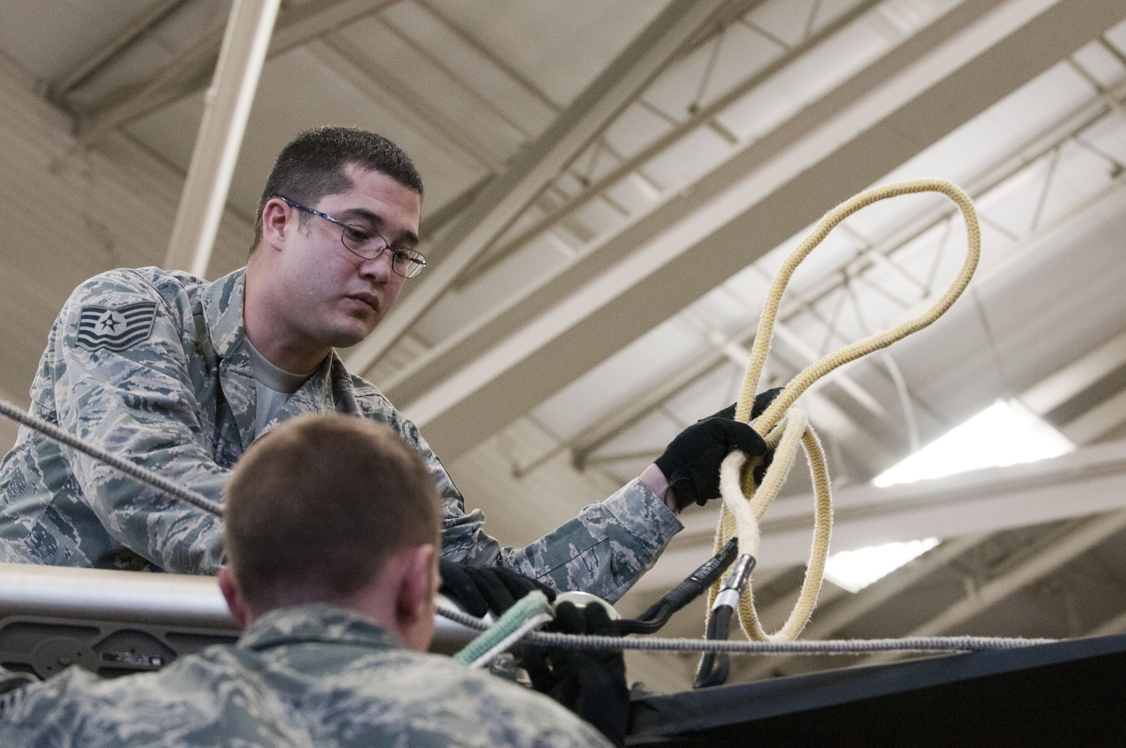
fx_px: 3280
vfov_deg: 13.0
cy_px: 374
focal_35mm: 105
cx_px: 563
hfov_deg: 19.5
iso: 3200
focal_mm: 70
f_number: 4
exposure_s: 1/250
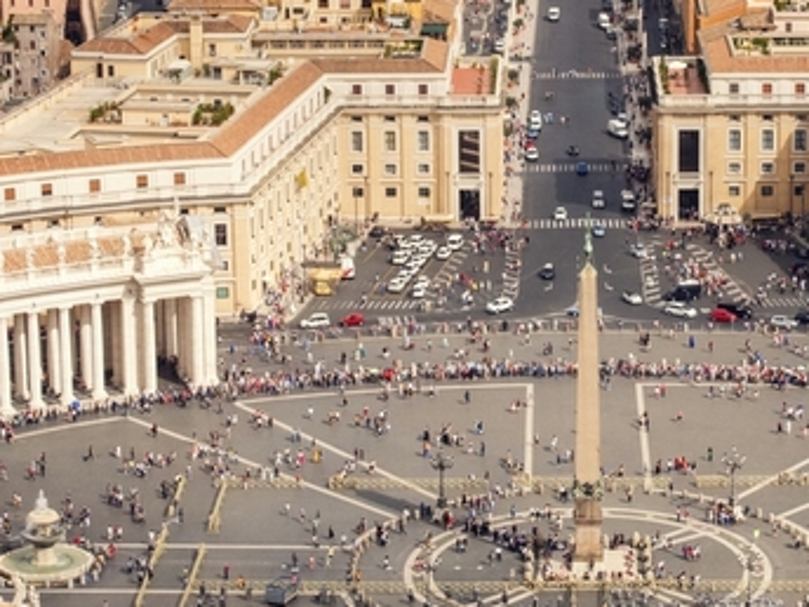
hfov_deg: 15.6
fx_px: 2945
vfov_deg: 11.7
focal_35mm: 126
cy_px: 173
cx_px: 593
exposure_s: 1/640
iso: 1250
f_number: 16
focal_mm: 50
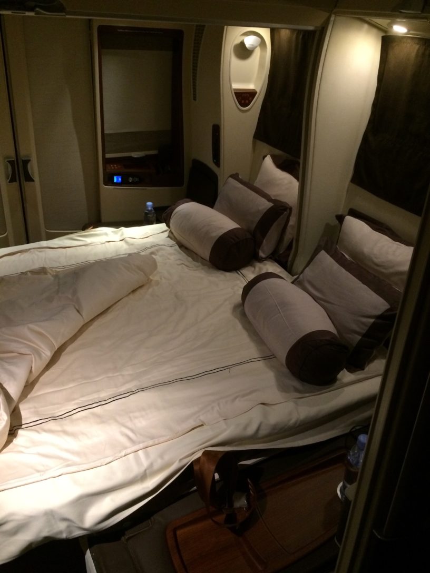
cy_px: 286
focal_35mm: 29
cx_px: 215
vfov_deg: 61.7
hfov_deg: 48.2
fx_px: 480
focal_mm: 4.15
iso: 320
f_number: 2.2
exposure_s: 1/20
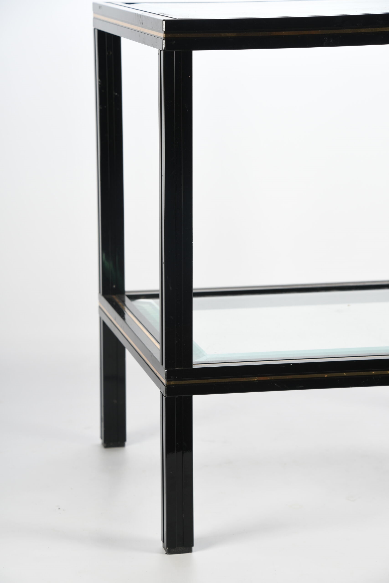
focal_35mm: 112
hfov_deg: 12.2
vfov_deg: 18.3
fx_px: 1815
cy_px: 292
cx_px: 194
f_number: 8
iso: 100
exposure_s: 1/250
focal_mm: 75
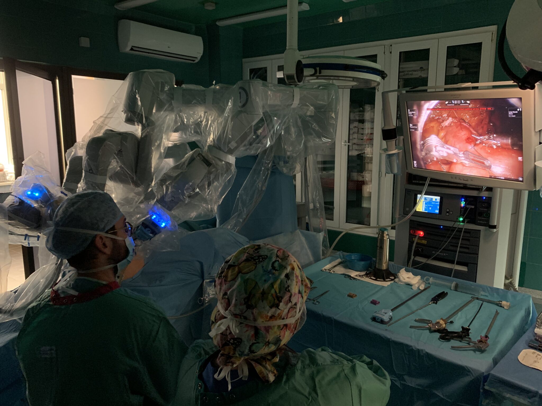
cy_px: 203
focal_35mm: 26
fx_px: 407
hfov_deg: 67.3
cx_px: 271
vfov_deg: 53.1
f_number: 1.8
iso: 320
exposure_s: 1/50
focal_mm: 4.25
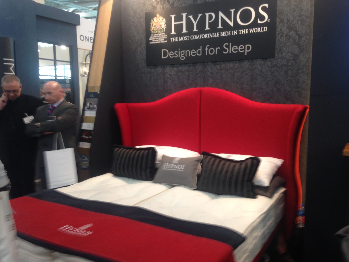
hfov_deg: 55.4
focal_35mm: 33
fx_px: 333
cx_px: 174
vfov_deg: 42.9
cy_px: 131
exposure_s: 1/20
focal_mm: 4.12
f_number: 2.4
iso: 64
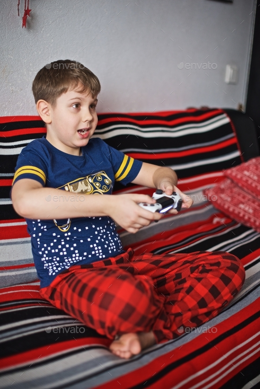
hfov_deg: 27.0
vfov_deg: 39.6
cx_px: 130
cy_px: 194
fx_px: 541
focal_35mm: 50
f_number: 2
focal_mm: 50
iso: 280
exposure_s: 1/125
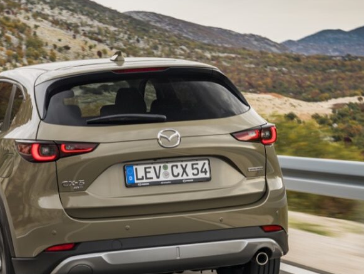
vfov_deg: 14.4
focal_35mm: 103
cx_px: 13
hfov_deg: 18.6
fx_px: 1084
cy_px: 128
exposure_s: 1/25
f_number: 9
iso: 64
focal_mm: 52
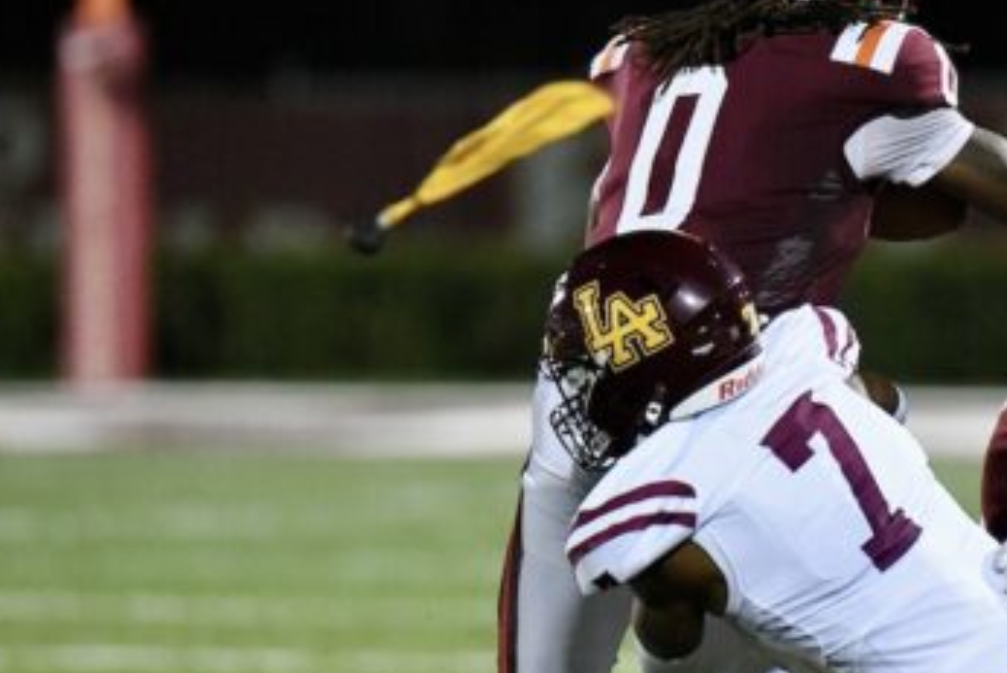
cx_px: 888
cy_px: 504
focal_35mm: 665
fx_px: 18608
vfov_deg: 2.1
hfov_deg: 3.1
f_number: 2.8
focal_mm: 300
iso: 10000
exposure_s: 1/1000
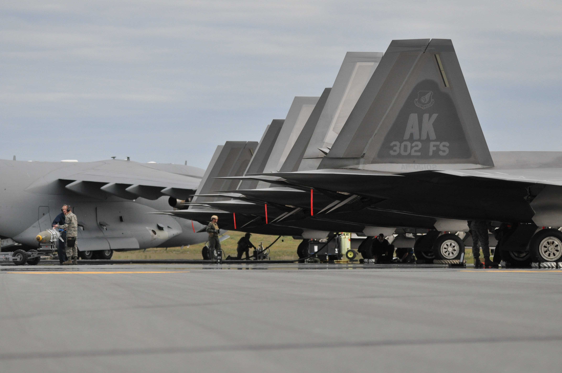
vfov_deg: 6.1
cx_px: 281
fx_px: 3508
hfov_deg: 9.2
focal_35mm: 225
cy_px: 186
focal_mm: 150
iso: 800
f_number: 5
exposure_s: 1/2500
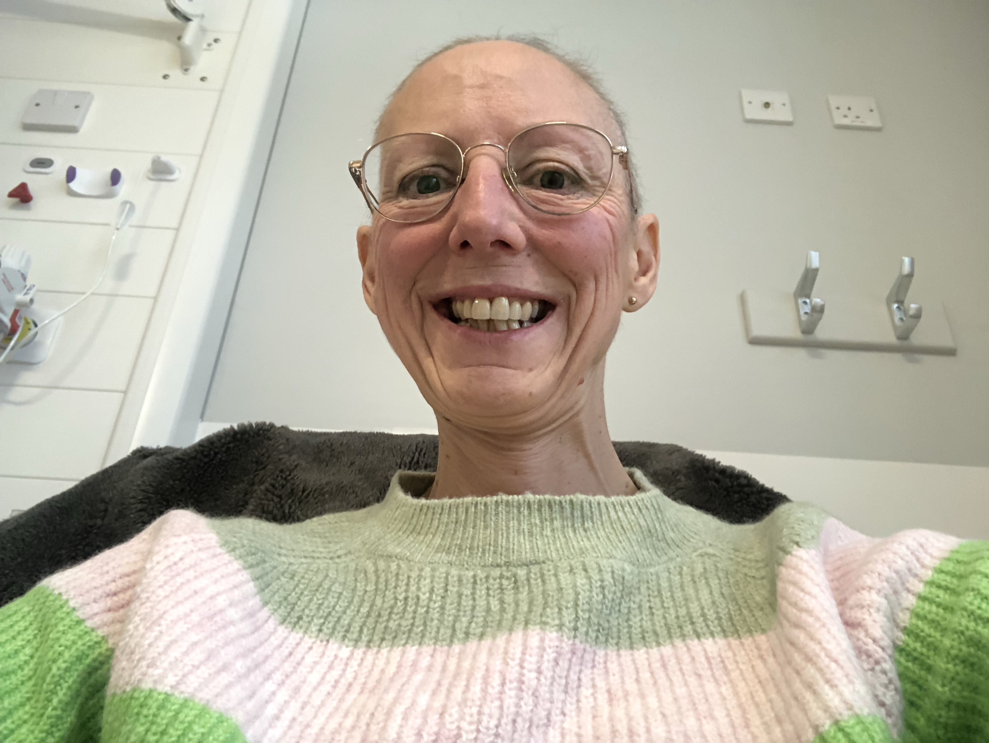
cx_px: 494
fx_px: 915
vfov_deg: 44.2
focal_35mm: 32
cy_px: 372
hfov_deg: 56.8
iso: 200
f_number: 2.2
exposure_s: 1/50
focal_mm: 2.87
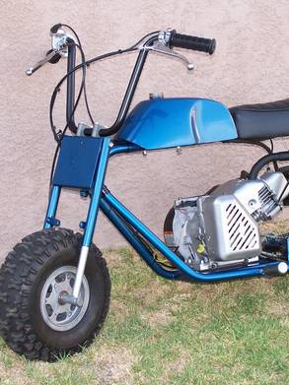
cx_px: 170
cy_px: 189
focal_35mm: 106
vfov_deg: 18.6
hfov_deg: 13.9
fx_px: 1181
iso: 140
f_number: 3.2
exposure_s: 1/80
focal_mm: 11.5
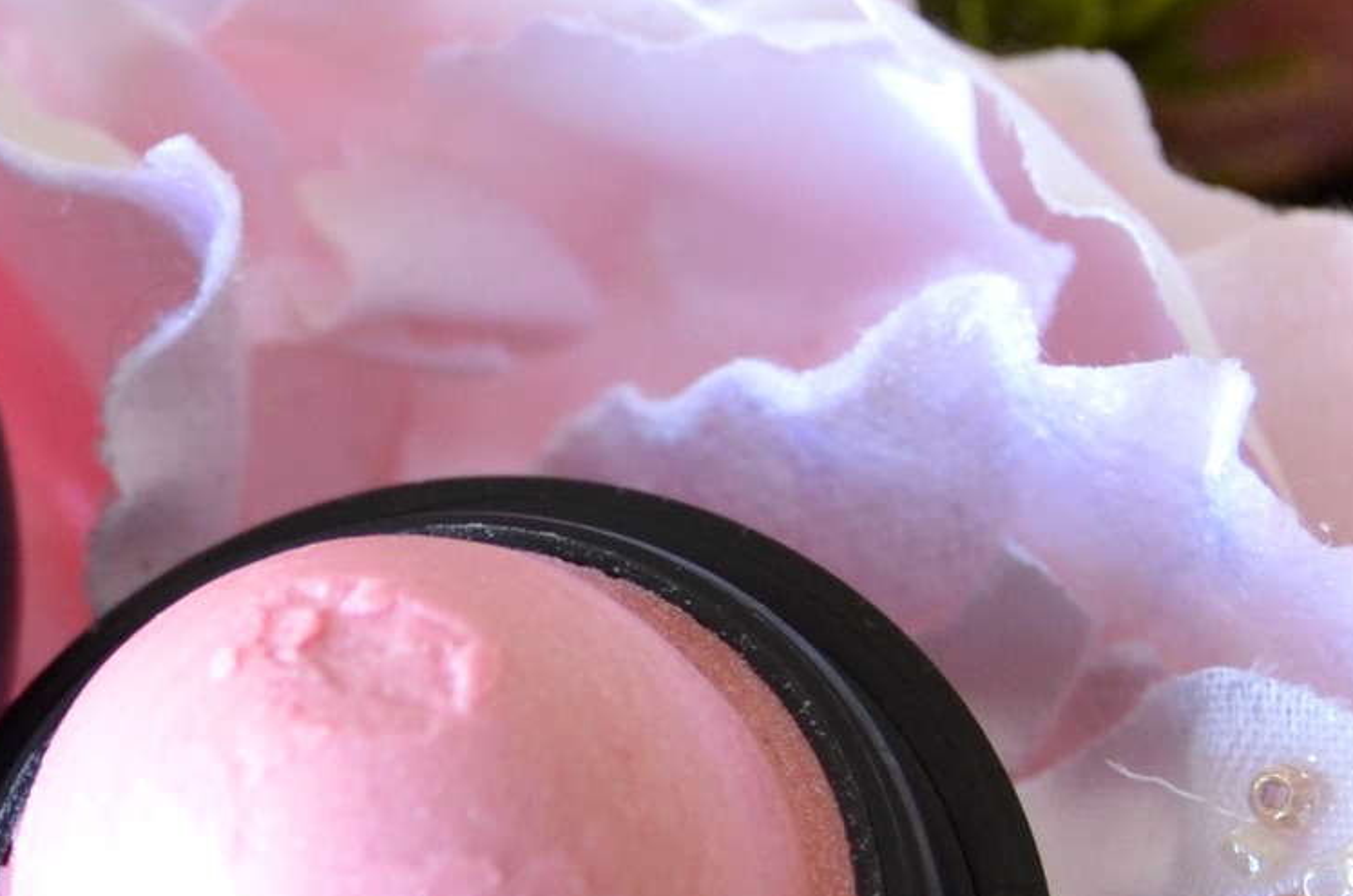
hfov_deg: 19.5
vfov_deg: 13.3
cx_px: 101
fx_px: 3844
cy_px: 560
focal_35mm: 102
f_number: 4
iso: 400
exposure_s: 1/25
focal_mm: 23
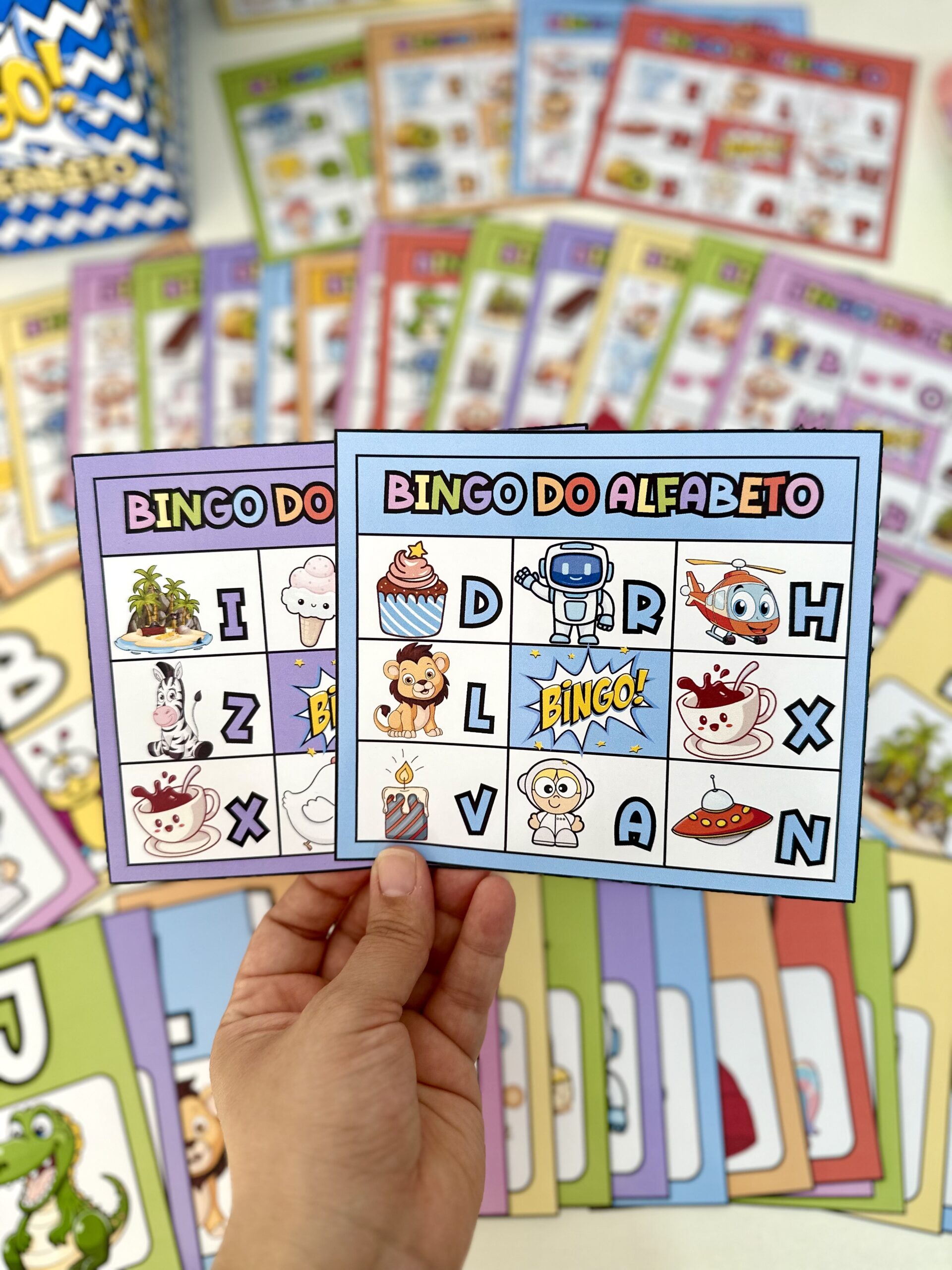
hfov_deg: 56.8
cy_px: 635
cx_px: 476
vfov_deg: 71.6
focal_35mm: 24
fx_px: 880
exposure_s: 1/227
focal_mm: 6.86
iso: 64
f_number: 1.78
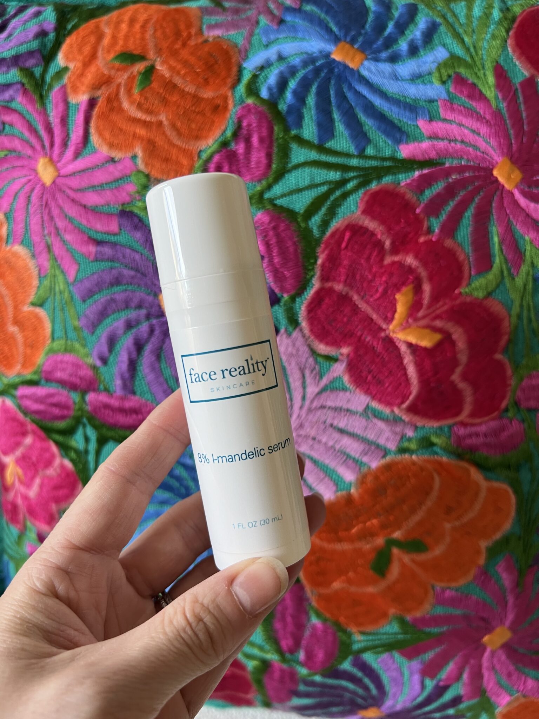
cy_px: 360
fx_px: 540
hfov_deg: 53.1
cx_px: 270
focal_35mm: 26
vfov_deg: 67.3
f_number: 1.5
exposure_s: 1/60
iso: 100
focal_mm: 5.7
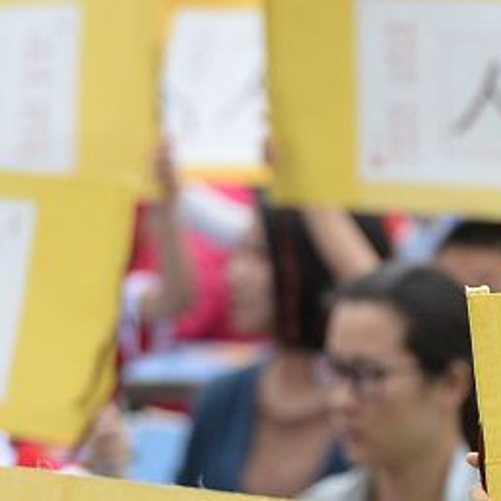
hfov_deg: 2.2
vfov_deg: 2.2
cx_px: 823
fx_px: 12936
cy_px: 640
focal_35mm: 790
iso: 500
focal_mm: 200
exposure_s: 1/200
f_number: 5
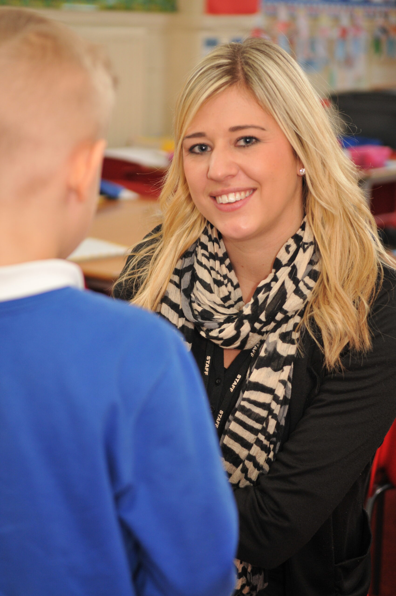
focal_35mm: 82
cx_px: 198
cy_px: 298
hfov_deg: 16.5
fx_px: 1365
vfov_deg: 24.6
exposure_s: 1/60
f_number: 2.8
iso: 500
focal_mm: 55
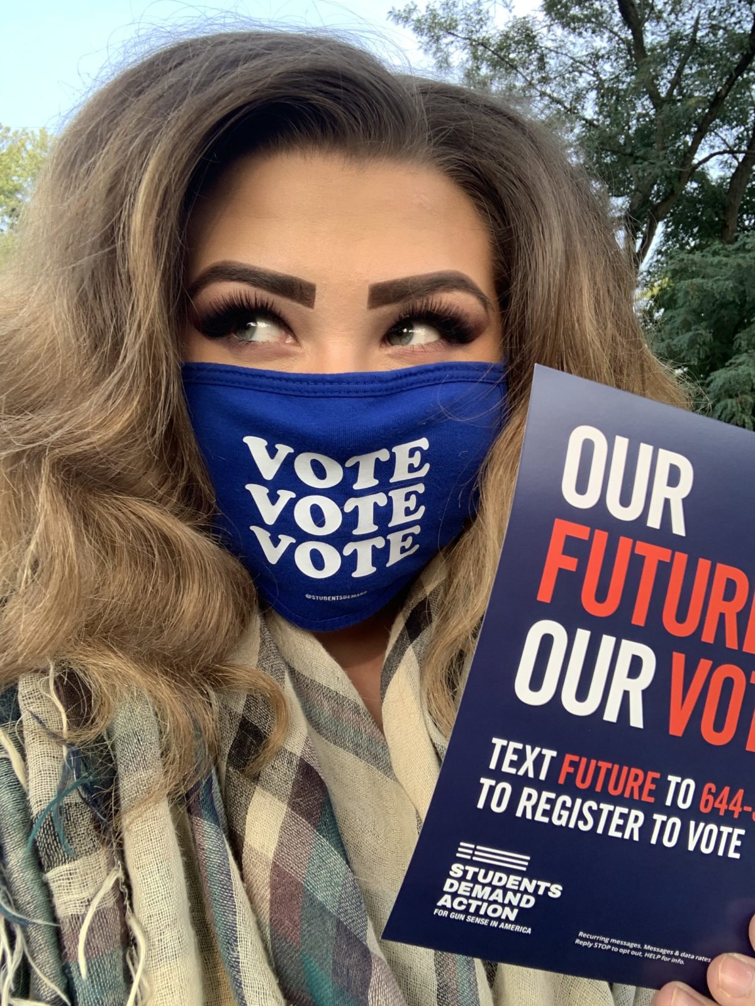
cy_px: 503
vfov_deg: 56.8
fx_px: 931
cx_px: 378
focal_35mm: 32
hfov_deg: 44.2
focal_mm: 2.87
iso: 32
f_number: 2.2
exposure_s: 1/121
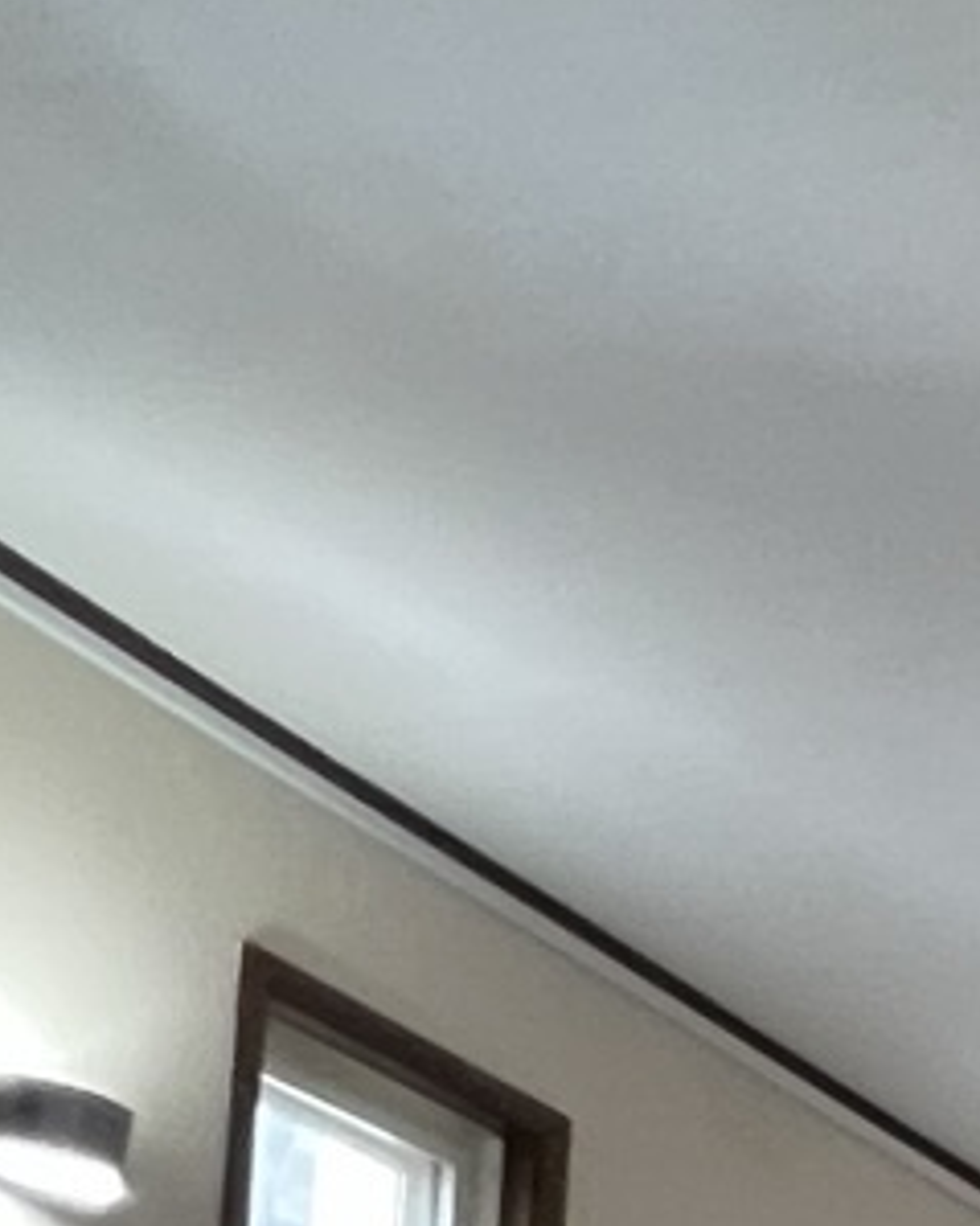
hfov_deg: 10.7
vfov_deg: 17.7
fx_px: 3156
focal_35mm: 87
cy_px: 2198
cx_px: 3059
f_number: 1.8
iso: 320
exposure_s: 1/50
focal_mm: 1.57
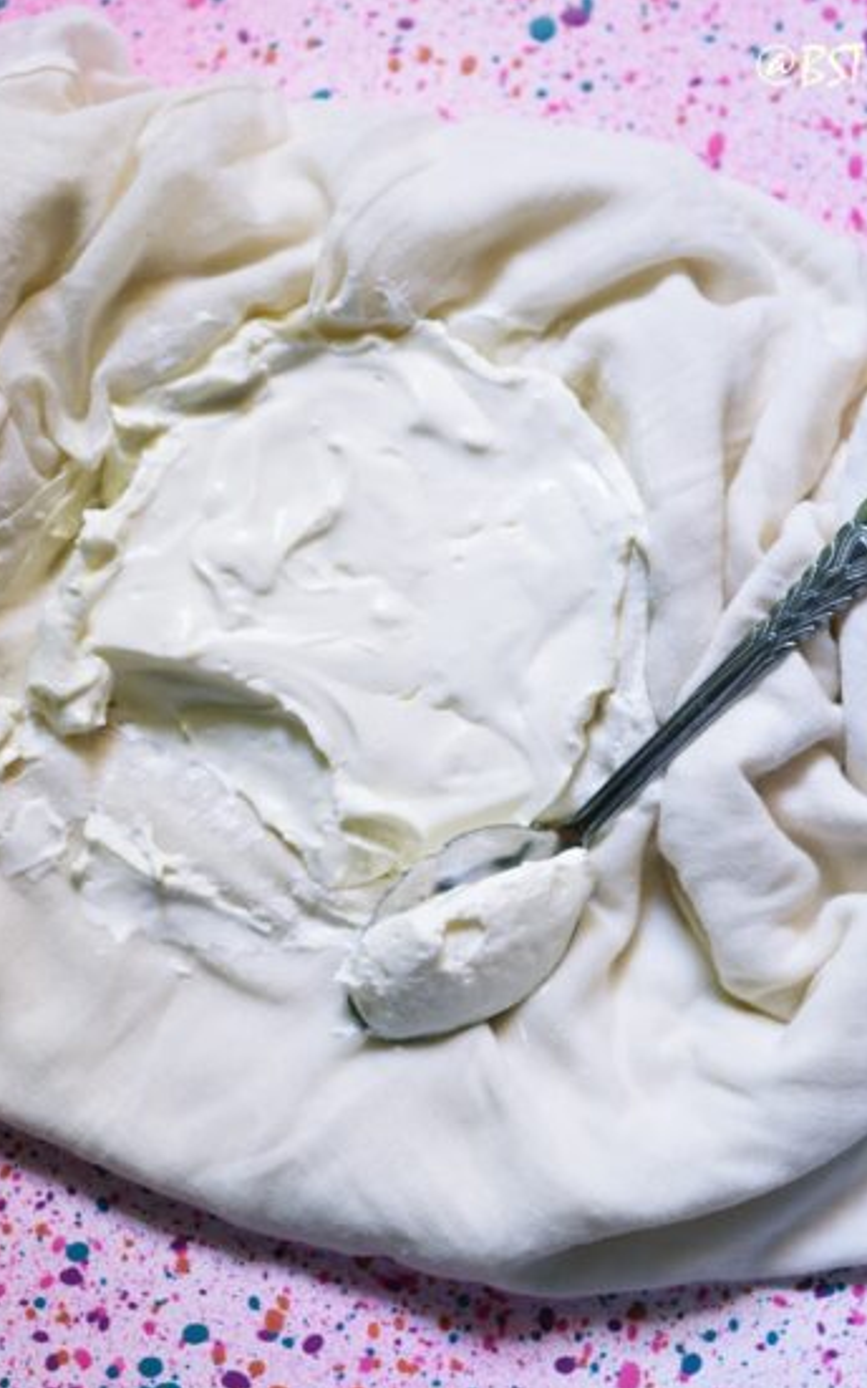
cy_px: 694
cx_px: 451
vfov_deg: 26.8
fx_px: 2913
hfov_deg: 16.9
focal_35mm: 77
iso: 400
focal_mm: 50
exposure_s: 1/60
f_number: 3.5
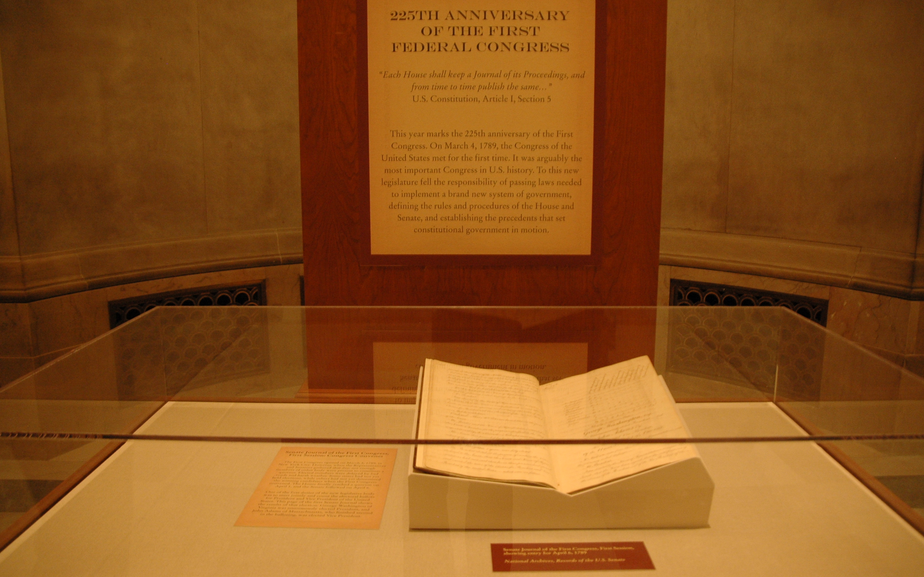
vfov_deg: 44.5
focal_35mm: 28
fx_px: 705
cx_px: 468
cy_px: 278
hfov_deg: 66.5
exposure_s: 1/5
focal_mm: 18
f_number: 3.5
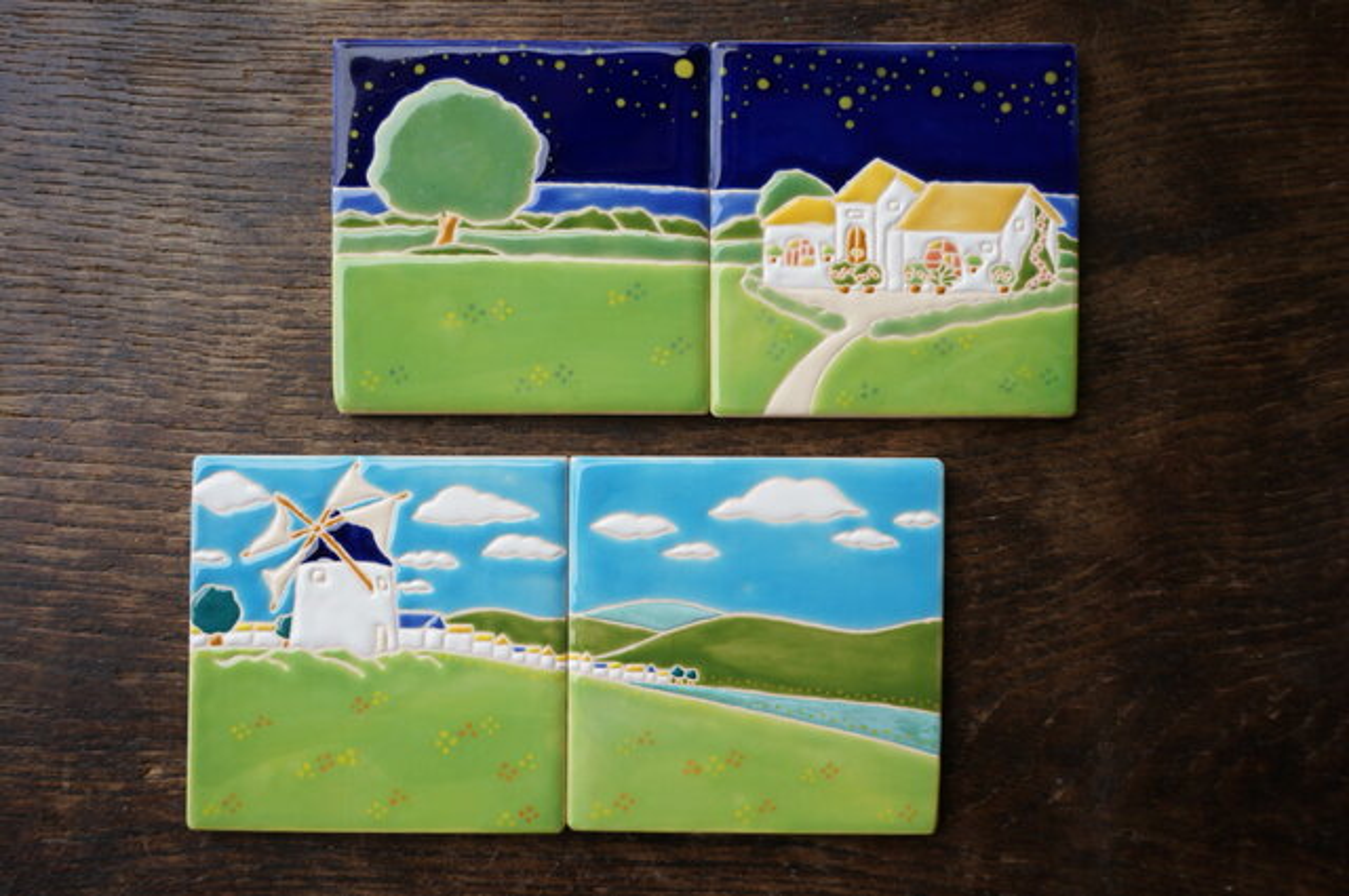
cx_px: 674
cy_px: 448
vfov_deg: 41.6
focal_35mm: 32
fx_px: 1179
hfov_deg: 59.6
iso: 320
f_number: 4
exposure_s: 1/60
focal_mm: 21
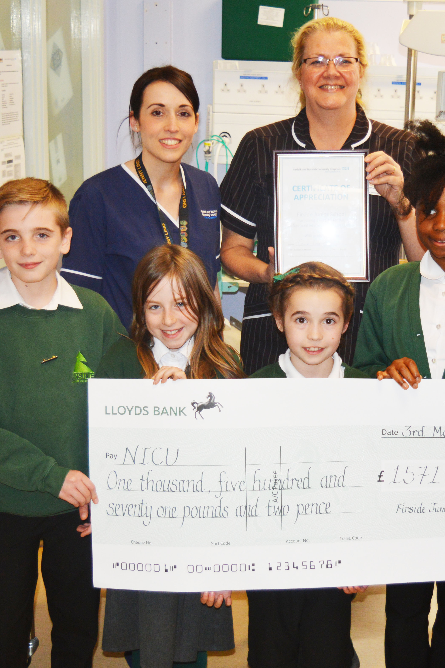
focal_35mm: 60
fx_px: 1109
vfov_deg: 33.5
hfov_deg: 22.6
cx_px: 302
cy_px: 353
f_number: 4
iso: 450
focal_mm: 25
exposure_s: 1/60
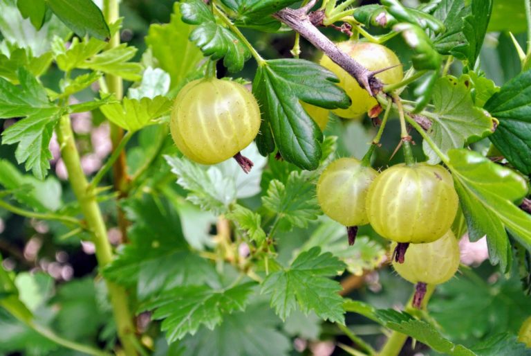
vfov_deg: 16.9
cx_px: 266
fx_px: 1196
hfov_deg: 25.0
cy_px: 178
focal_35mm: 81
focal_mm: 30
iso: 200
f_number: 5.6
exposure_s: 1/100
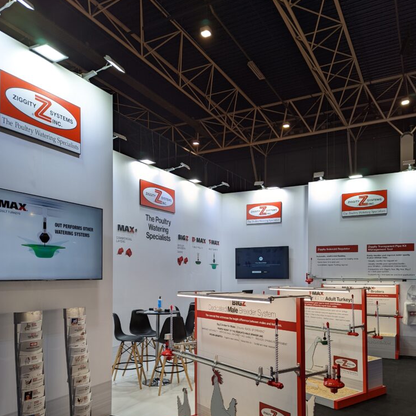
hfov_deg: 55.6
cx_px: 211
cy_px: 270
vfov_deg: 54.7
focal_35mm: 29
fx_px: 394
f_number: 1.85
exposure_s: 1/100
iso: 40
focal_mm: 6.81
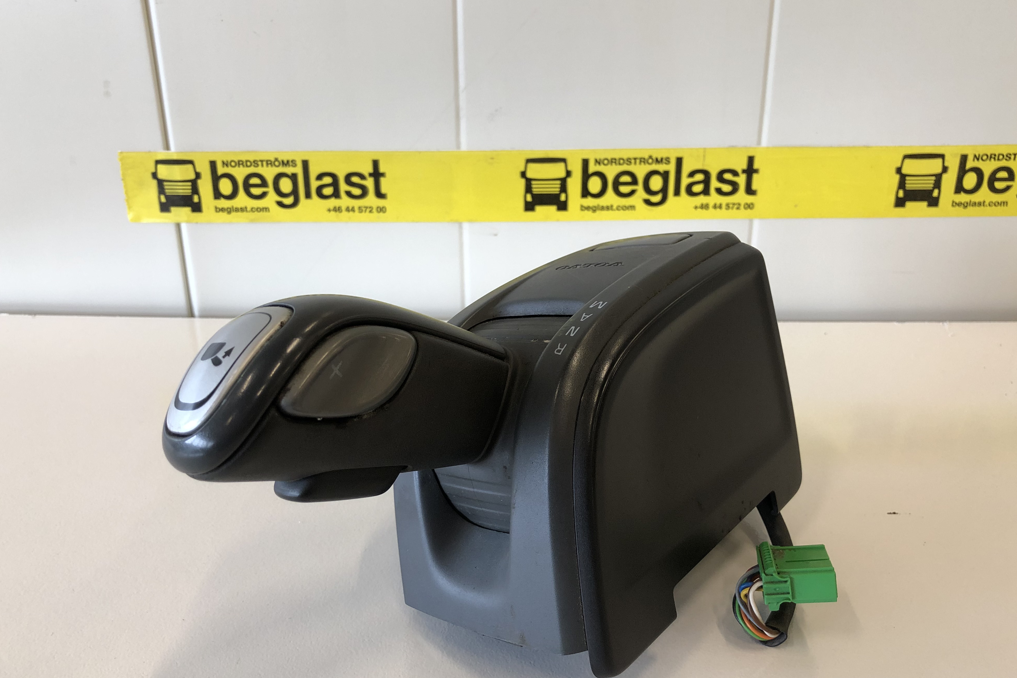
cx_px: 509
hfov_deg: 61.9
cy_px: 341
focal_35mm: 30
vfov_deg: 43.6
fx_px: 847
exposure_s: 1/33
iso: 40
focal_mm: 4
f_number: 1.8
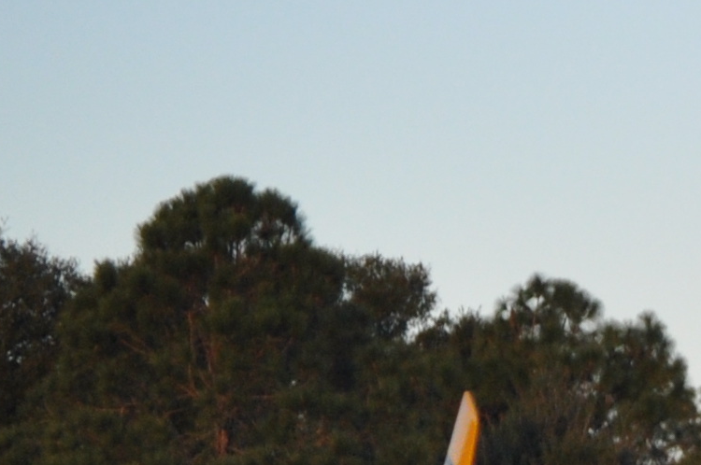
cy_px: 948
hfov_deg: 4.2
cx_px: 1962
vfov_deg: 2.9
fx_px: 9176
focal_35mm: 472
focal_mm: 55
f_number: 4
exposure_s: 1/1000
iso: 560
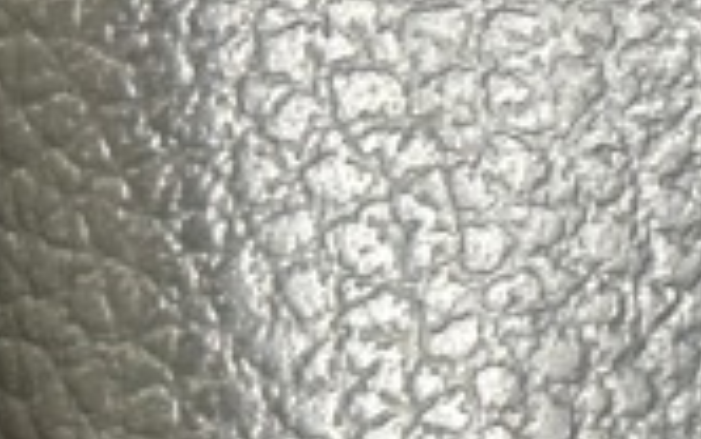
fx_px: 5984
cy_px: -532
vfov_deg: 4.1
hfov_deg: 6.4
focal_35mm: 313
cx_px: 1693
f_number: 1.78
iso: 400
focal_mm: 6.86
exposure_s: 1/40
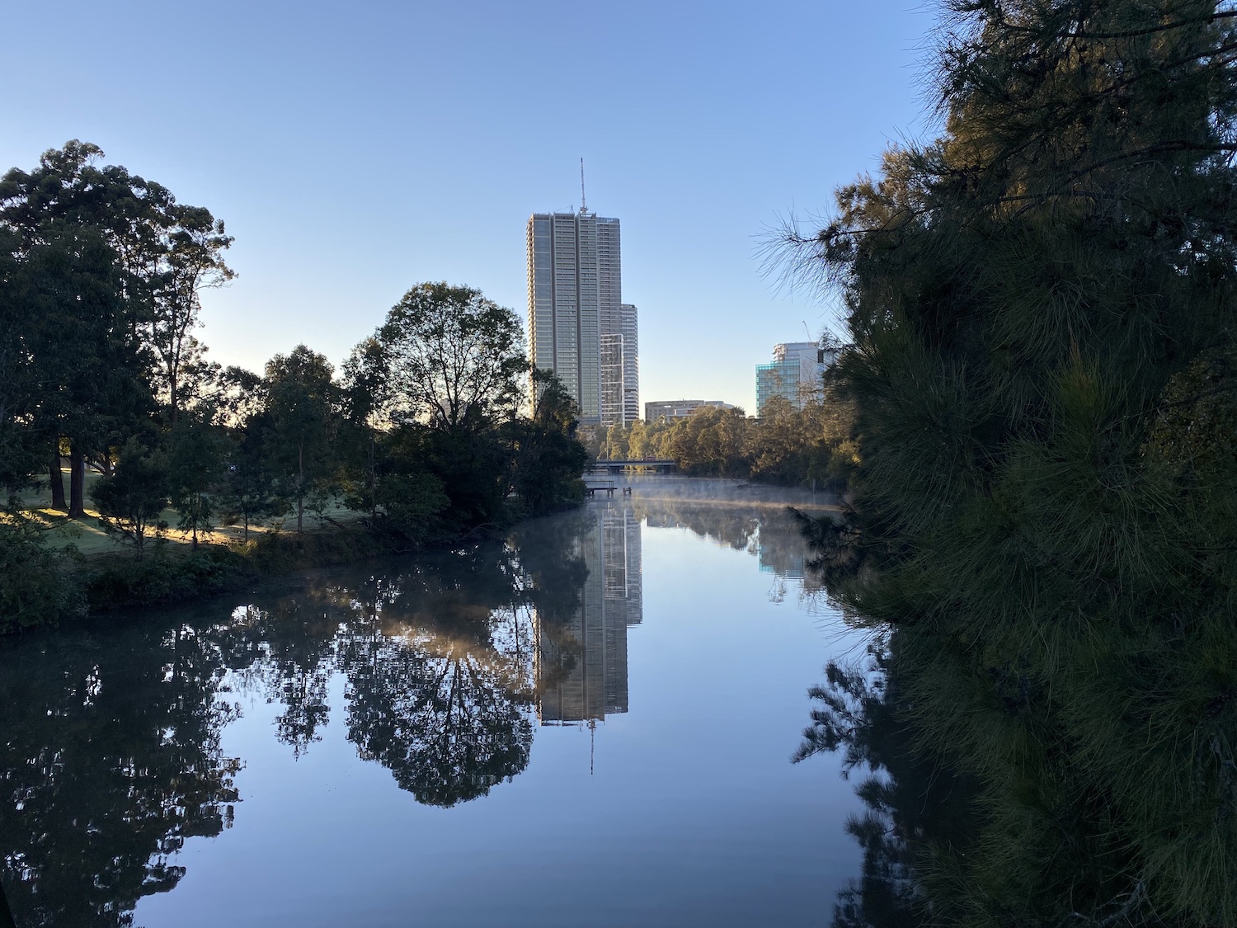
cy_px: 464
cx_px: 618
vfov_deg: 53.1
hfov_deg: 67.3
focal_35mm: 26
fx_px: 929
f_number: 1.8
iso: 32
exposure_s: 1/827
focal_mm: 4.25
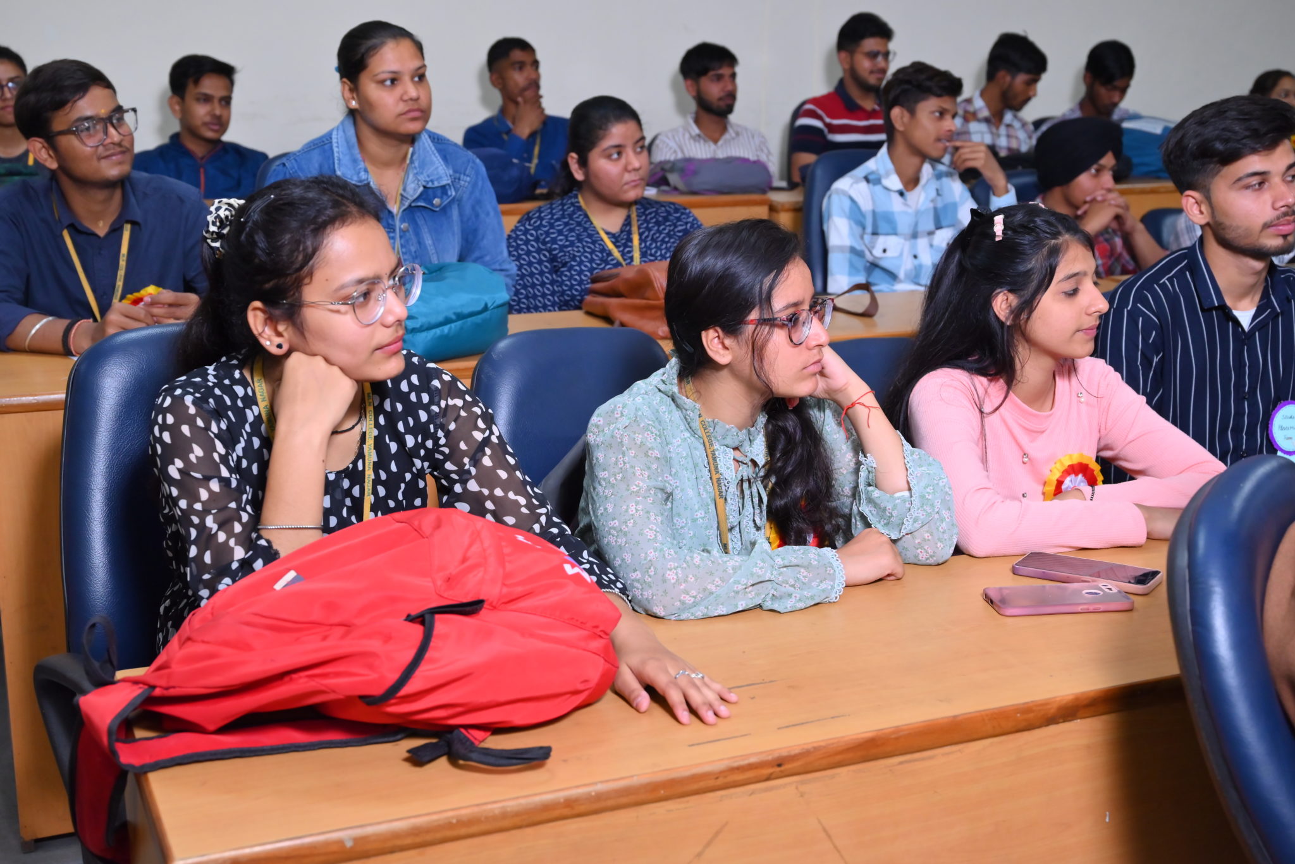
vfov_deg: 31.2
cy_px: 432
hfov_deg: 45.4
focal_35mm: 43
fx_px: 1547
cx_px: 648
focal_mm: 43
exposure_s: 1/125
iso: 1250
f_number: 5
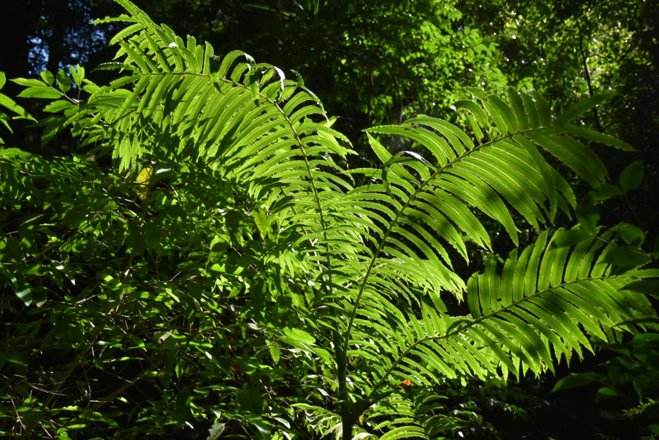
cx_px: 330
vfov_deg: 38.4
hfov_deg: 55.1
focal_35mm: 34
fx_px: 632
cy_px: 220
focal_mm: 23
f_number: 4.5
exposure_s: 1/1250
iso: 400
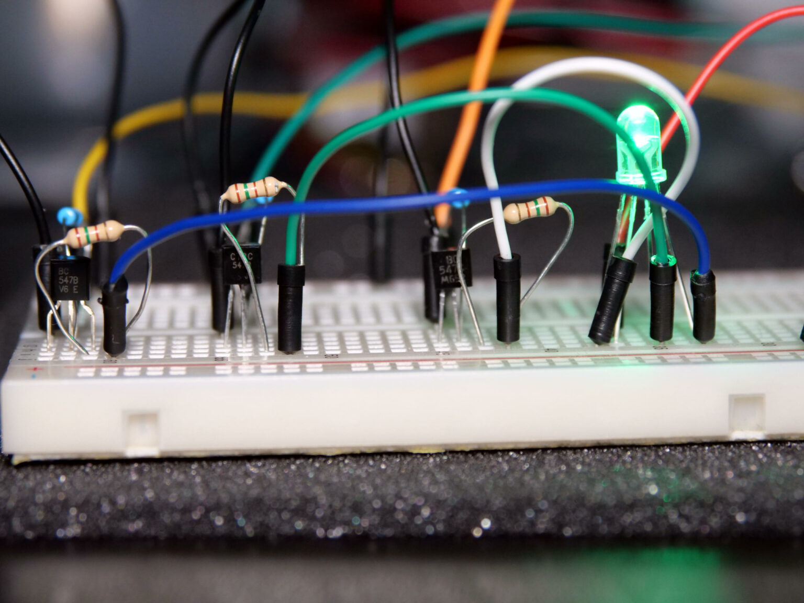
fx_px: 2323
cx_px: 402
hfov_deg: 19.6
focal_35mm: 100
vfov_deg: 14.8
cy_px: 302
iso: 1600
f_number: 4
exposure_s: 1/125
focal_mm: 50
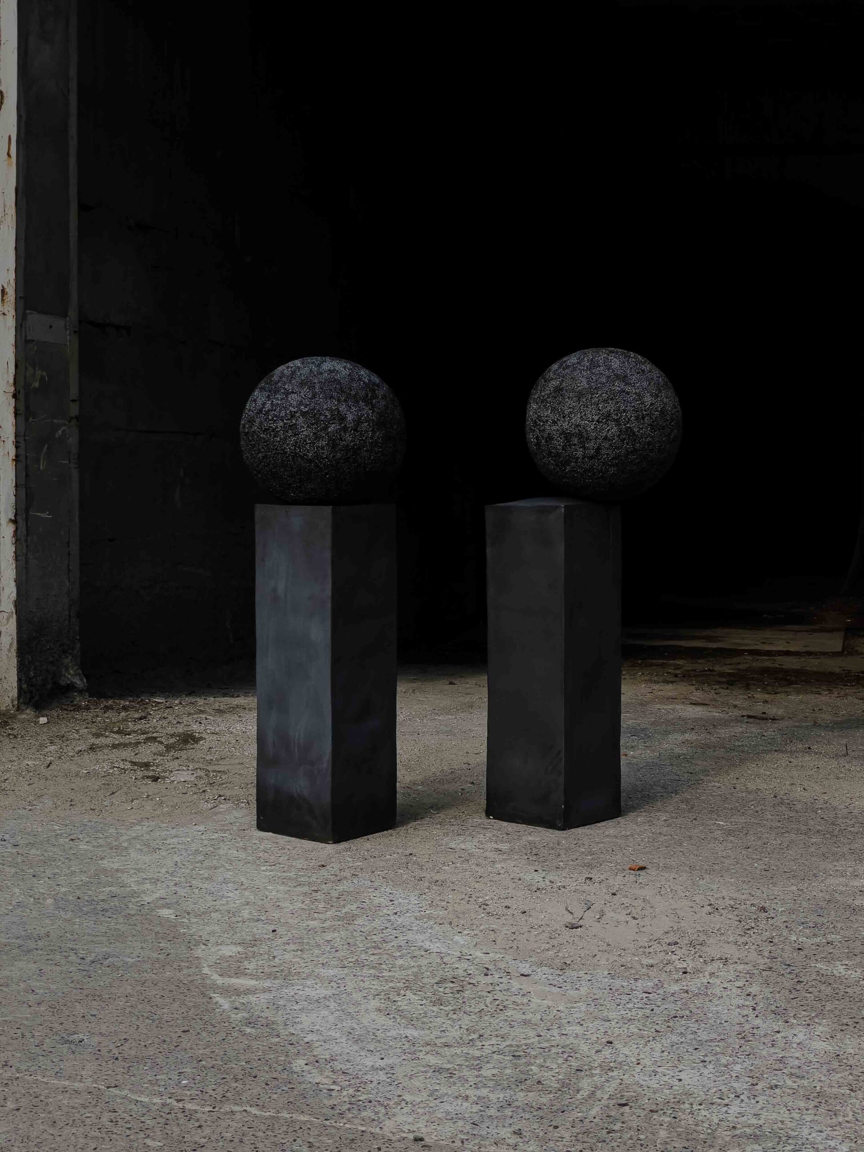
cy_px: 576
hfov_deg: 28.0
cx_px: 432
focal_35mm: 52
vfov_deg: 36.8
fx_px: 1731
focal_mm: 6
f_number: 2
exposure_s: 1/710
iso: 32
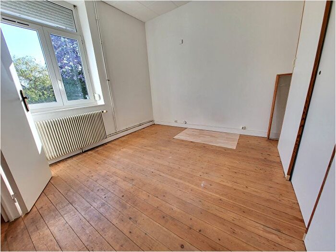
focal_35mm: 13
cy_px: 126
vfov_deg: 89.9
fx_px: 126
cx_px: 168
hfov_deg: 106.2
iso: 40
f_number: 2.2
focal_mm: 1.74
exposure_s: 1/50
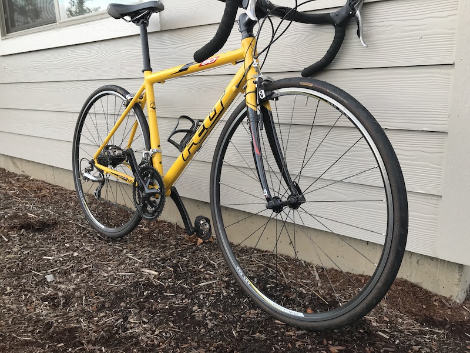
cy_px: 176
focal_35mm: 28
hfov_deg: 63.4
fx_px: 380
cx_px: 235
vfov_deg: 49.7
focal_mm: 3.99
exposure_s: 1/120
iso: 32
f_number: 1.8
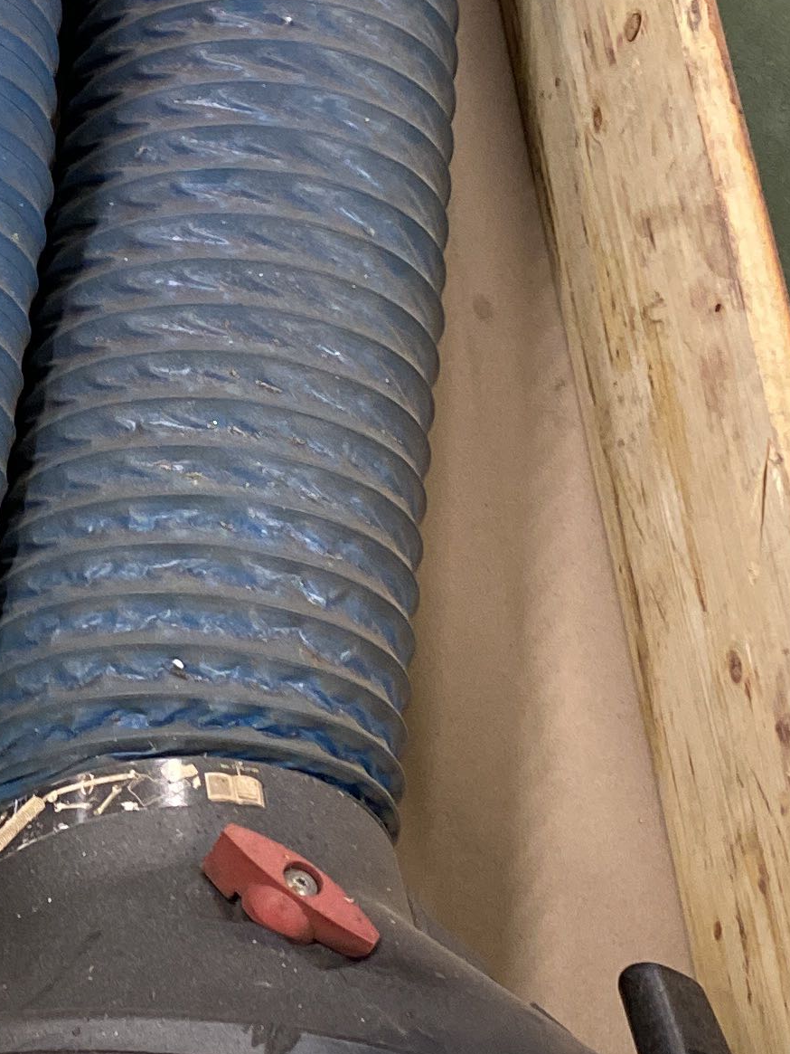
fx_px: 2738
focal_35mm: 90
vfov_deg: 21.7
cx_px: -207
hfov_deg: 15.7
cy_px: 408
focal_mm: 4.25
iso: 250
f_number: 1.8
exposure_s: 1/50
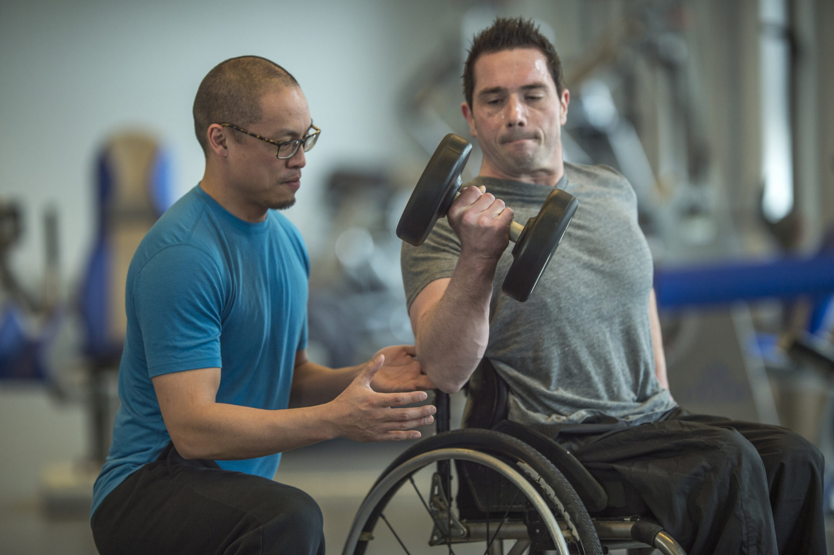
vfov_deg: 6.9
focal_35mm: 200
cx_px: 417
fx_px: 4631
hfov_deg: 10.3
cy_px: 278
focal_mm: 200
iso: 500
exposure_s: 1/250
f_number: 2
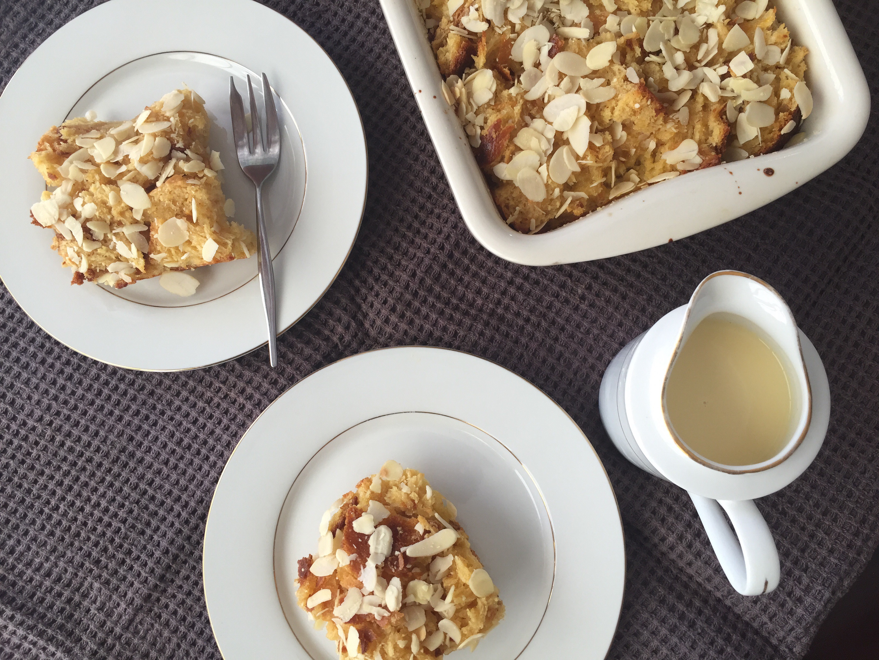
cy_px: 330
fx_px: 736
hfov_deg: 61.7
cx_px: 440
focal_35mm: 29
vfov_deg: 48.2
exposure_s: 1/100
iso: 50
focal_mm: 4.15
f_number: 2.2
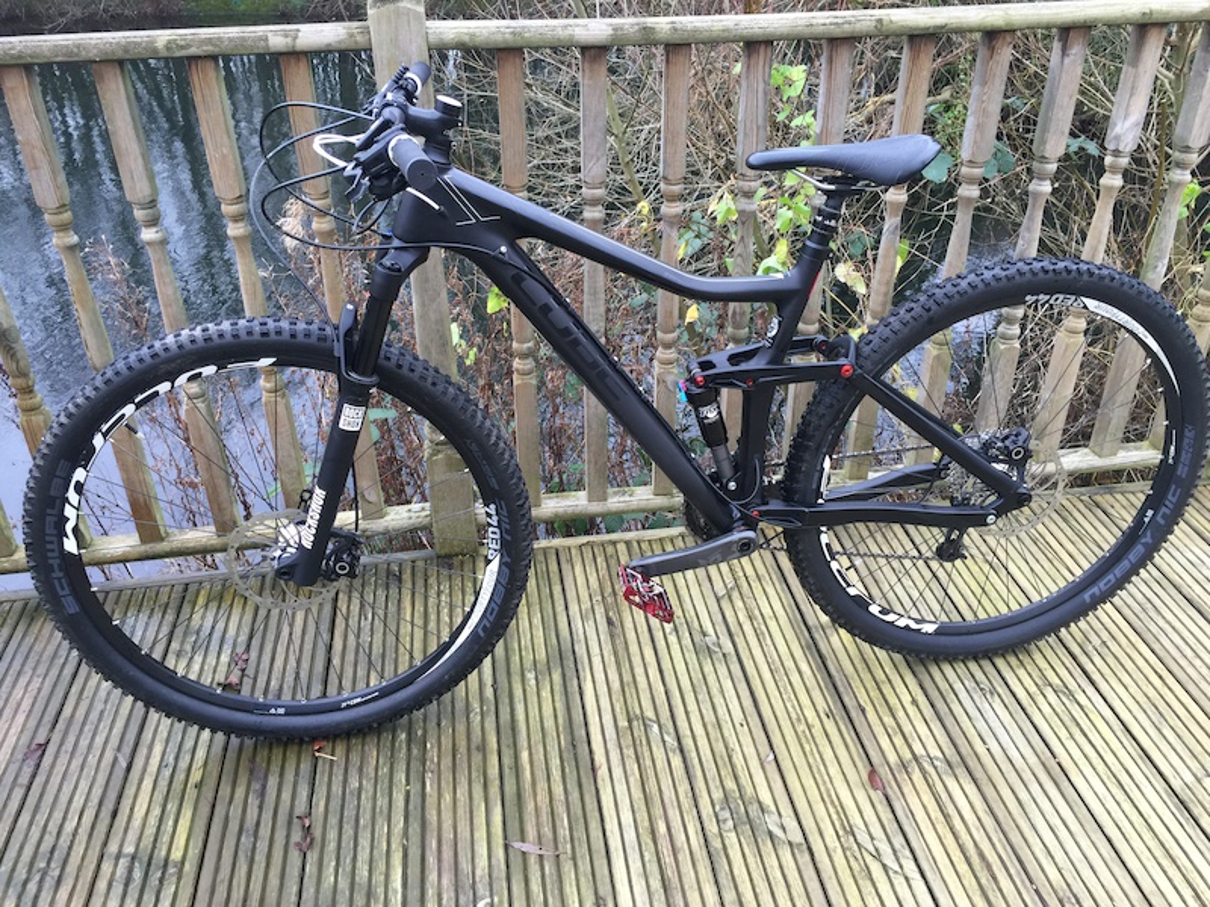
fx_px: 1014
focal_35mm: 29
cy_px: 454
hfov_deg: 61.7
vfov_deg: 48.2
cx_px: 605
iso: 32
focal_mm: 4.15
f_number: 2.2
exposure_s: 1/33
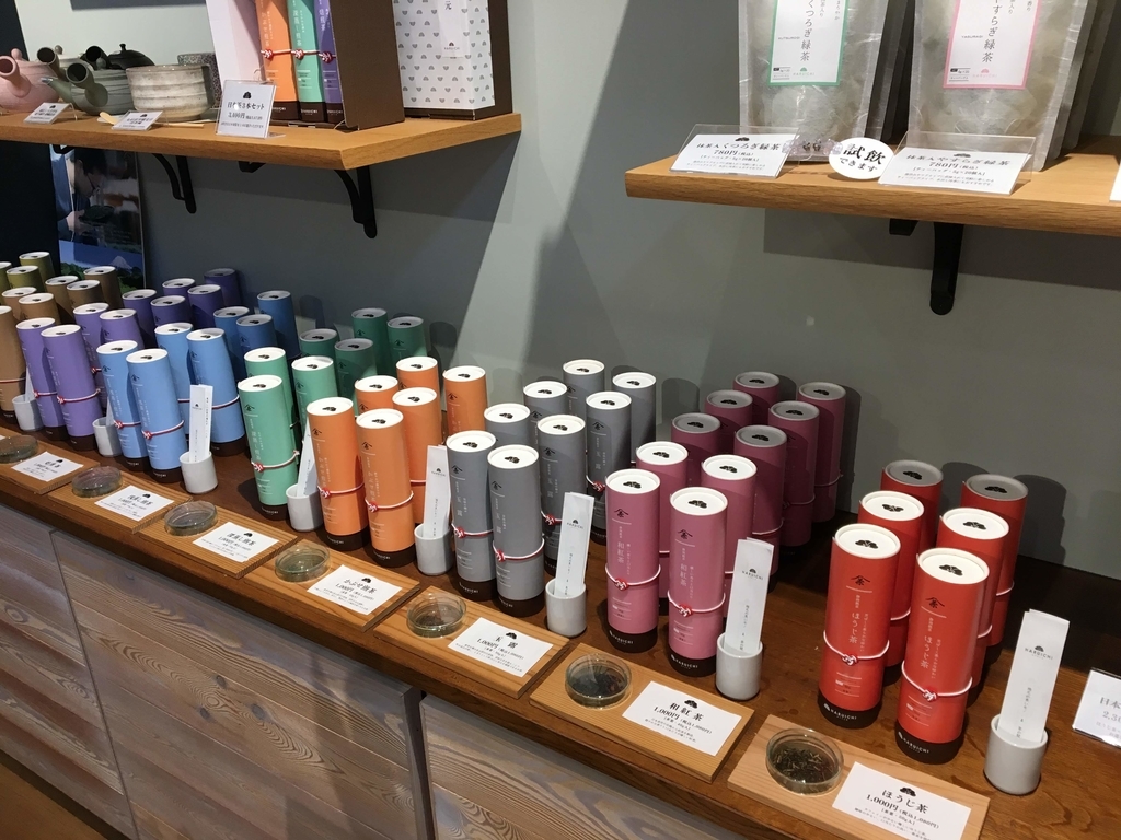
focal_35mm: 29
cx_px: 560
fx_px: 939
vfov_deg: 48.2
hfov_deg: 61.7
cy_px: 420
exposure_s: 1/30
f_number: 2.2
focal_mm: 4.15
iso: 32
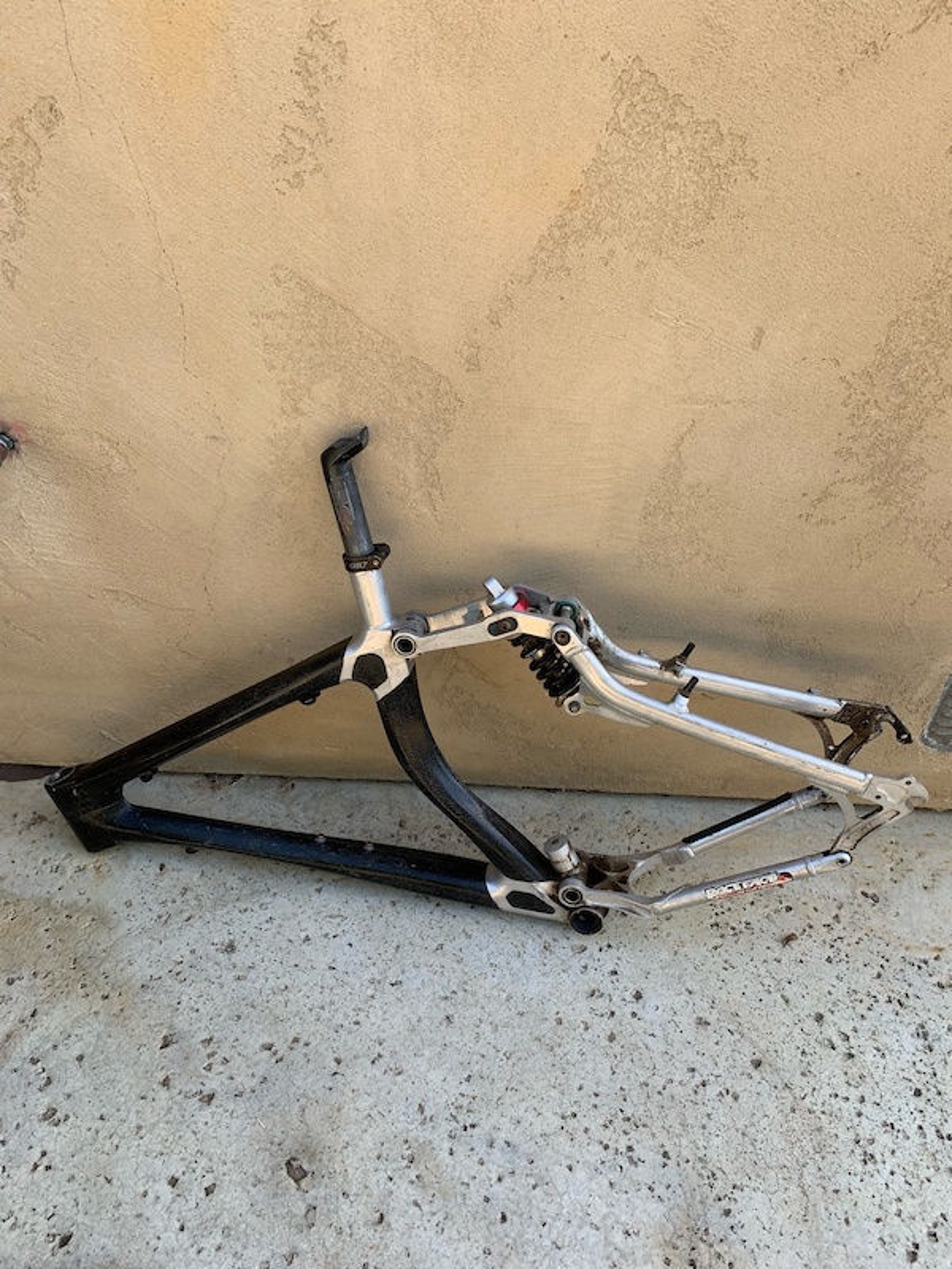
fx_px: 953
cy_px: 634
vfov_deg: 67.3
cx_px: 476
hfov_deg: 53.1
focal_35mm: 26
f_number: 1.8
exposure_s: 1/225
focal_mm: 4.25
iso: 25
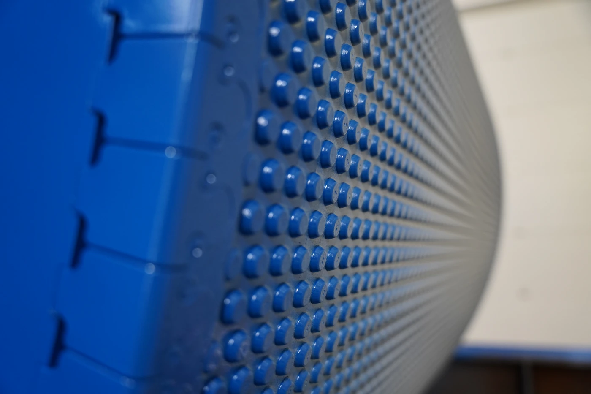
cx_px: 296
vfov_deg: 39.2
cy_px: 197
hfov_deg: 56.2
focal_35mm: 34
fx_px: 553
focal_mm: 33.7
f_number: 2.8
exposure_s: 1/160
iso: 2500
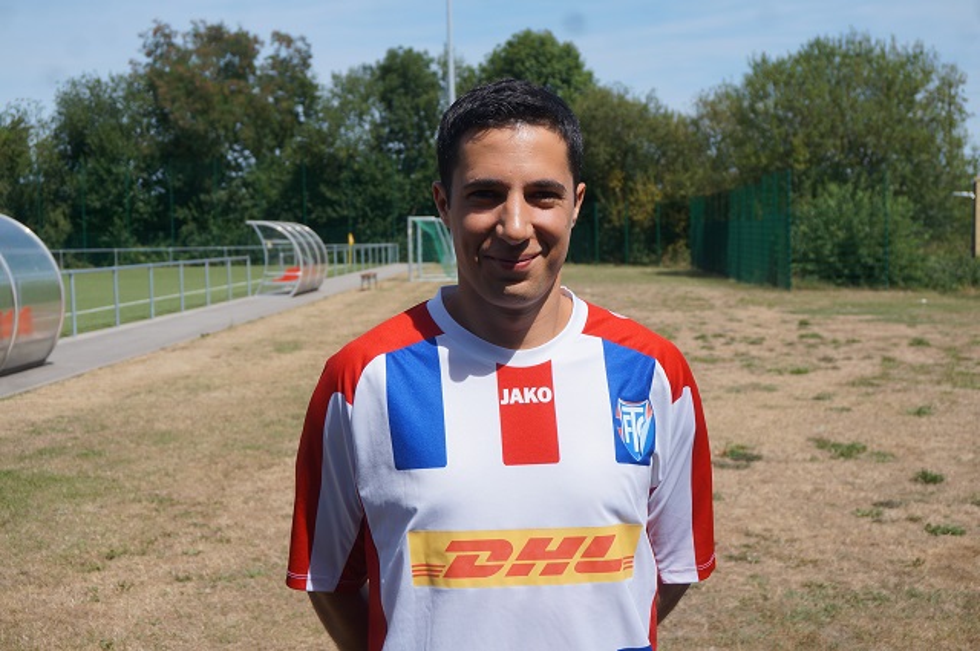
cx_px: 490
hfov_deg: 36.9
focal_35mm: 54
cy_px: 326
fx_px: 1468
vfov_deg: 25.0
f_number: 6.3
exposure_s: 1/640
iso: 100
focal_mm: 36
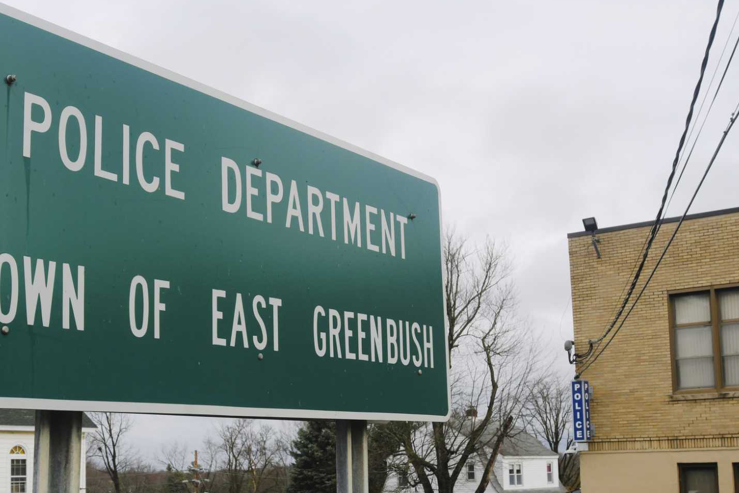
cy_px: 349
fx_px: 1102
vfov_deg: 25.0
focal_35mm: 54
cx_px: 281
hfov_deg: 36.9
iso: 320
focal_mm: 25
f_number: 11
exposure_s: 1/400
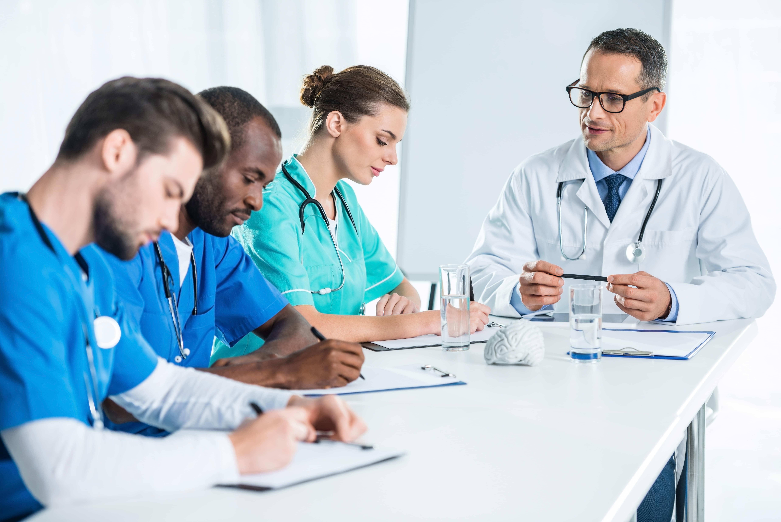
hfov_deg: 16.4
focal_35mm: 125
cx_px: 390
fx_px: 2713
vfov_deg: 11.0
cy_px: 261
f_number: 3.2
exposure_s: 1/200
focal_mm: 125
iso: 250
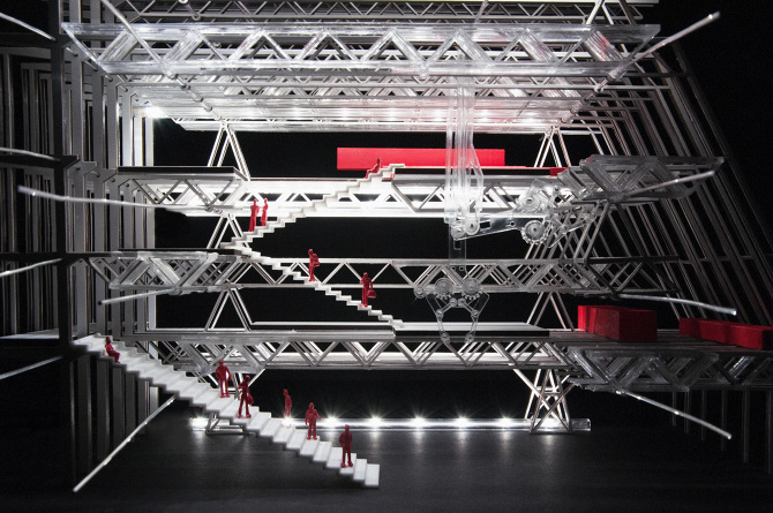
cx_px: 386
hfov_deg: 49.6
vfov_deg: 34.1
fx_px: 836
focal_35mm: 39
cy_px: 256
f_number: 13
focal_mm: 26
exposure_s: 1/30
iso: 2000
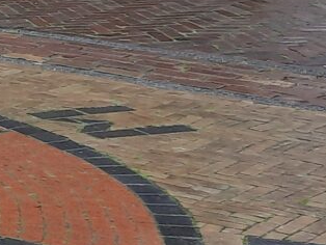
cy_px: 7
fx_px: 1536
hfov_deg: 9.8
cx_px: -589
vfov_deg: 9.1
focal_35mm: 163
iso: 32
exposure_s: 1/110
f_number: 2
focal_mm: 4.6
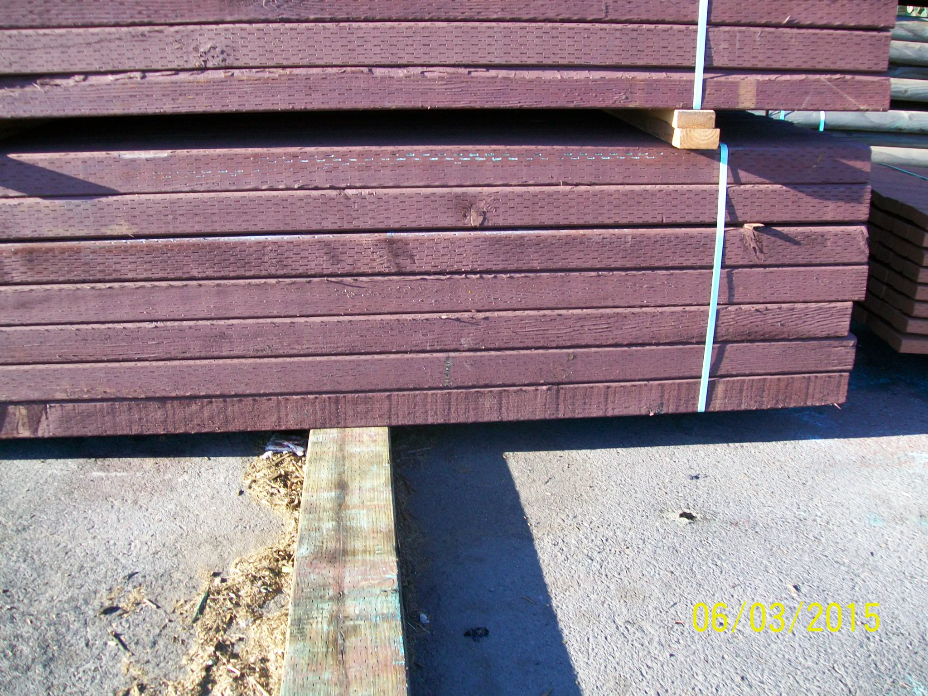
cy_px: 348
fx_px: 965
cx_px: 464
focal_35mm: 36
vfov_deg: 39.7
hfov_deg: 51.4
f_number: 2.7
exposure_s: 1/125
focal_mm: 6
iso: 64
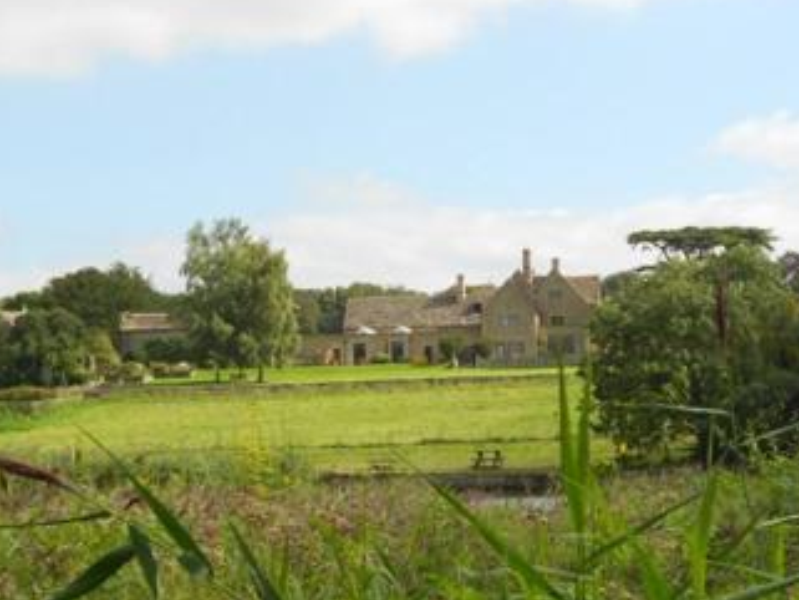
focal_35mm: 79
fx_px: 1824
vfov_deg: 18.6
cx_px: 315
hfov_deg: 24.7
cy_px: 451
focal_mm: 8.8
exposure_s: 1/400
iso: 80
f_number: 4.5
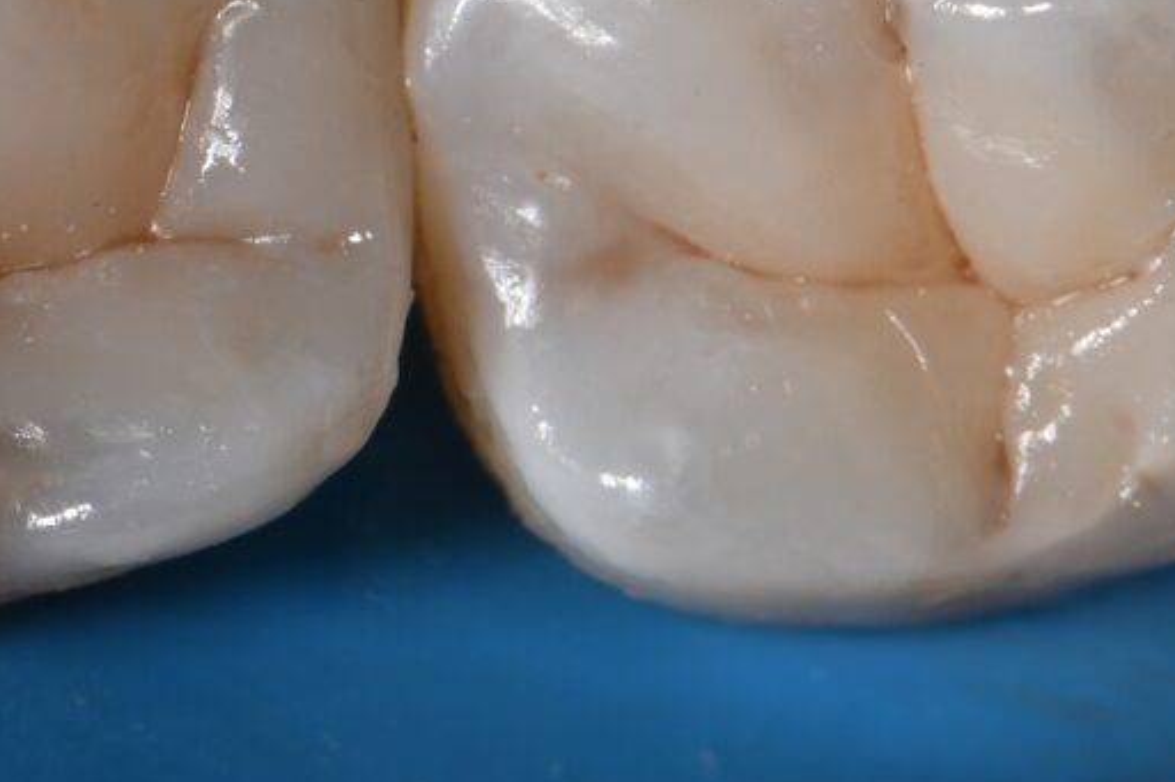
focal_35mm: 314
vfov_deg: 4.4
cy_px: 108
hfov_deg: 6.6
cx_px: 434
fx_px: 10245
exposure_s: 1/160
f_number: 32
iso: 200
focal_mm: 105
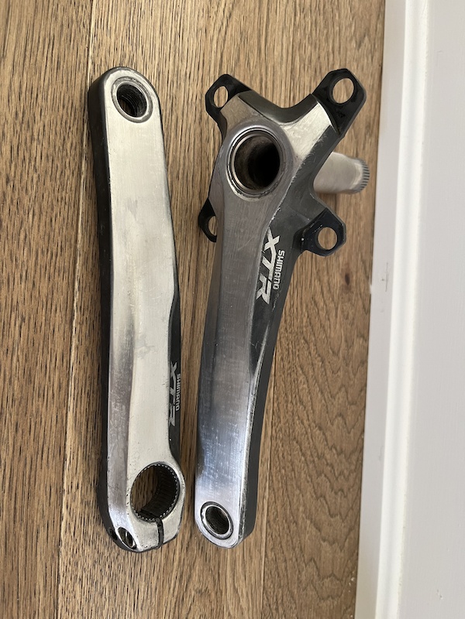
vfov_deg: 67.3
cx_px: 232
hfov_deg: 53.1
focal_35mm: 26
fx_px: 466
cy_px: 310
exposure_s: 1/60
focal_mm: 5.1
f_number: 1.6
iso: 160
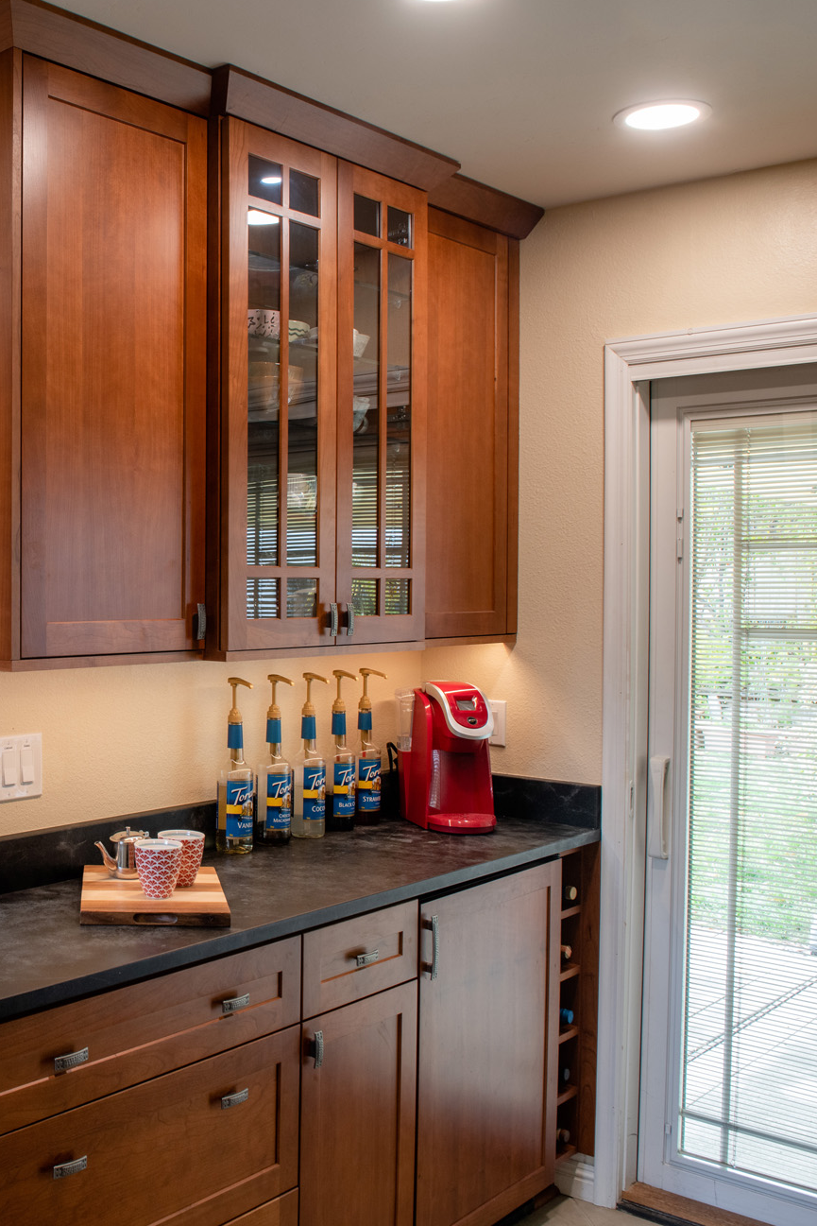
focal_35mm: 37
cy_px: 616
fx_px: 1259
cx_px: 47
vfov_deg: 51.9
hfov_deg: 33.6
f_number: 9
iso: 250
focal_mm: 24
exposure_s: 1/10
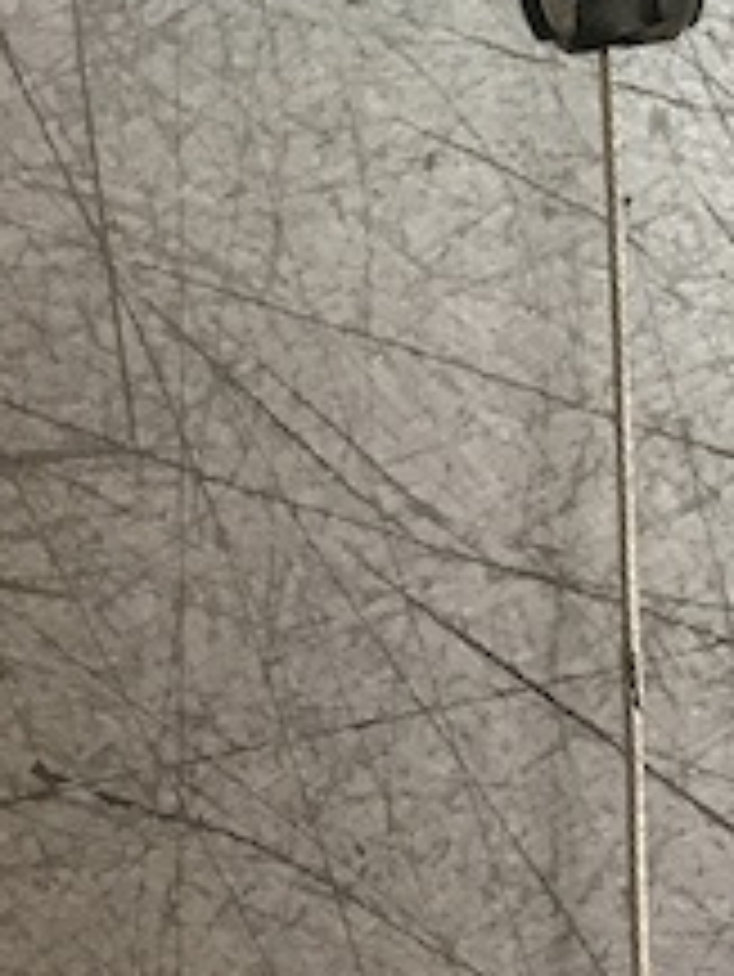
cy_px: -553
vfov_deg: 17.0
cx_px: 1099
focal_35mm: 103
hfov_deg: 13.5
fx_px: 2909
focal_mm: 3.99
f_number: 1.8
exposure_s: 1/30
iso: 40
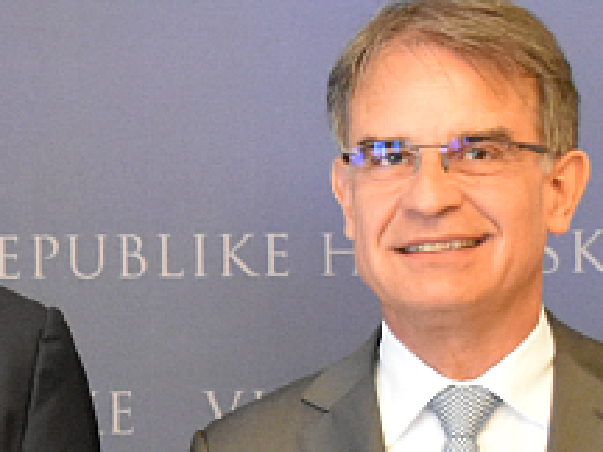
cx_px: -614
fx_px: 4181
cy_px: 276
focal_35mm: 240
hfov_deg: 7.9
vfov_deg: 6.2
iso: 2500
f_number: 4
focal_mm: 30
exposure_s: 1/60
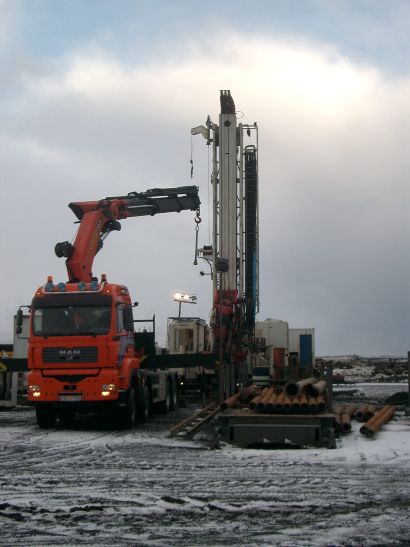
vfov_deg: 38.9
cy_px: 274
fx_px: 774
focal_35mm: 49
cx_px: 205
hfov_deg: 29.7
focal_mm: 8.2
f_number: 3.1
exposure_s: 1/250
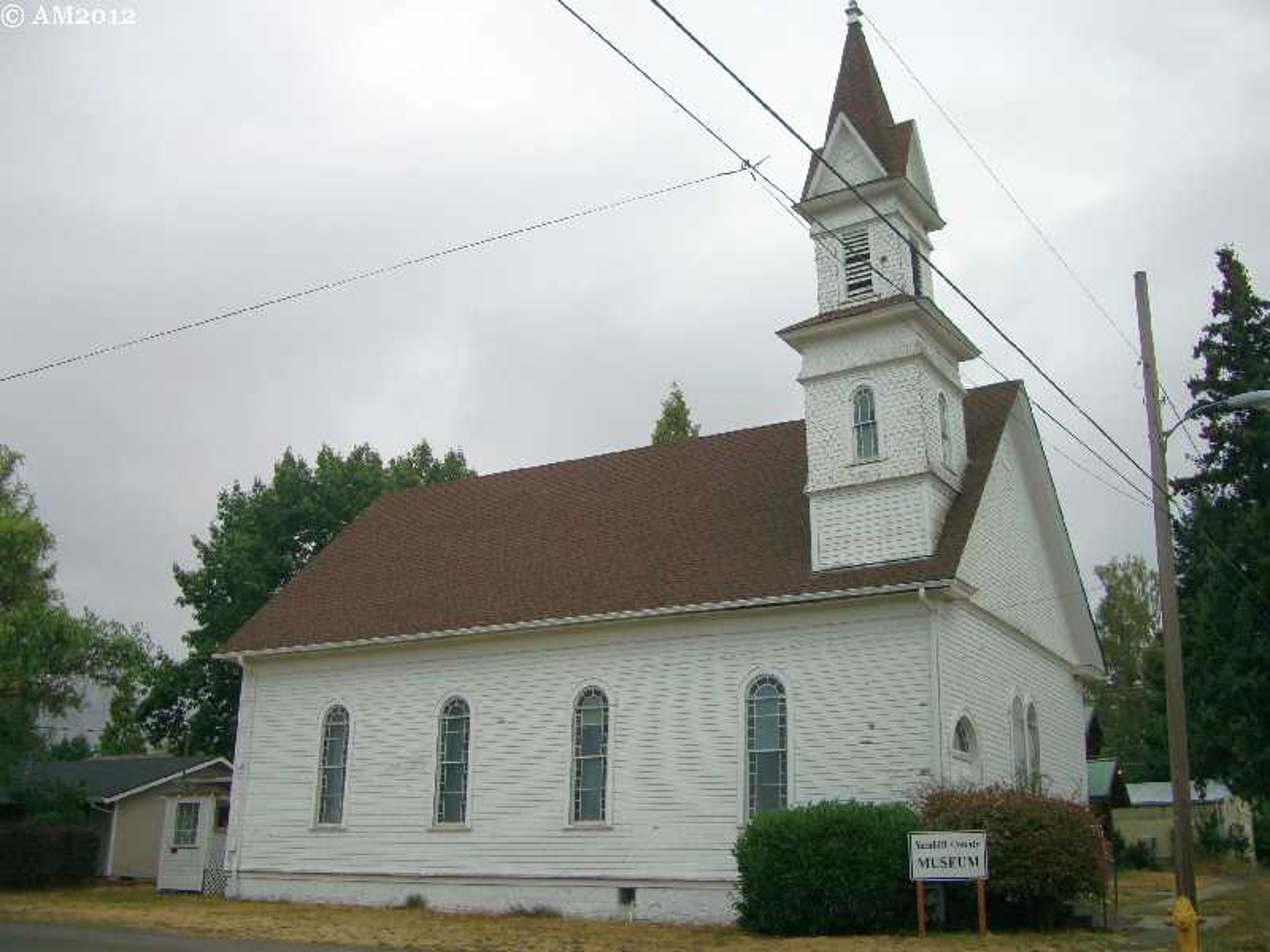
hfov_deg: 49.0
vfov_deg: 37.7
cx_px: 635
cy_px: 476
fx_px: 1394
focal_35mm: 38
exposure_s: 1/250
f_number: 2.8
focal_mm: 7.9
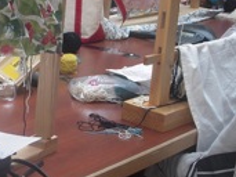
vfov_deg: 13.3
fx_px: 756
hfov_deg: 17.6
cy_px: 70
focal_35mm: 111
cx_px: 40
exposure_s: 1/160
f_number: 3.3
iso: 100
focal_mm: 6.3
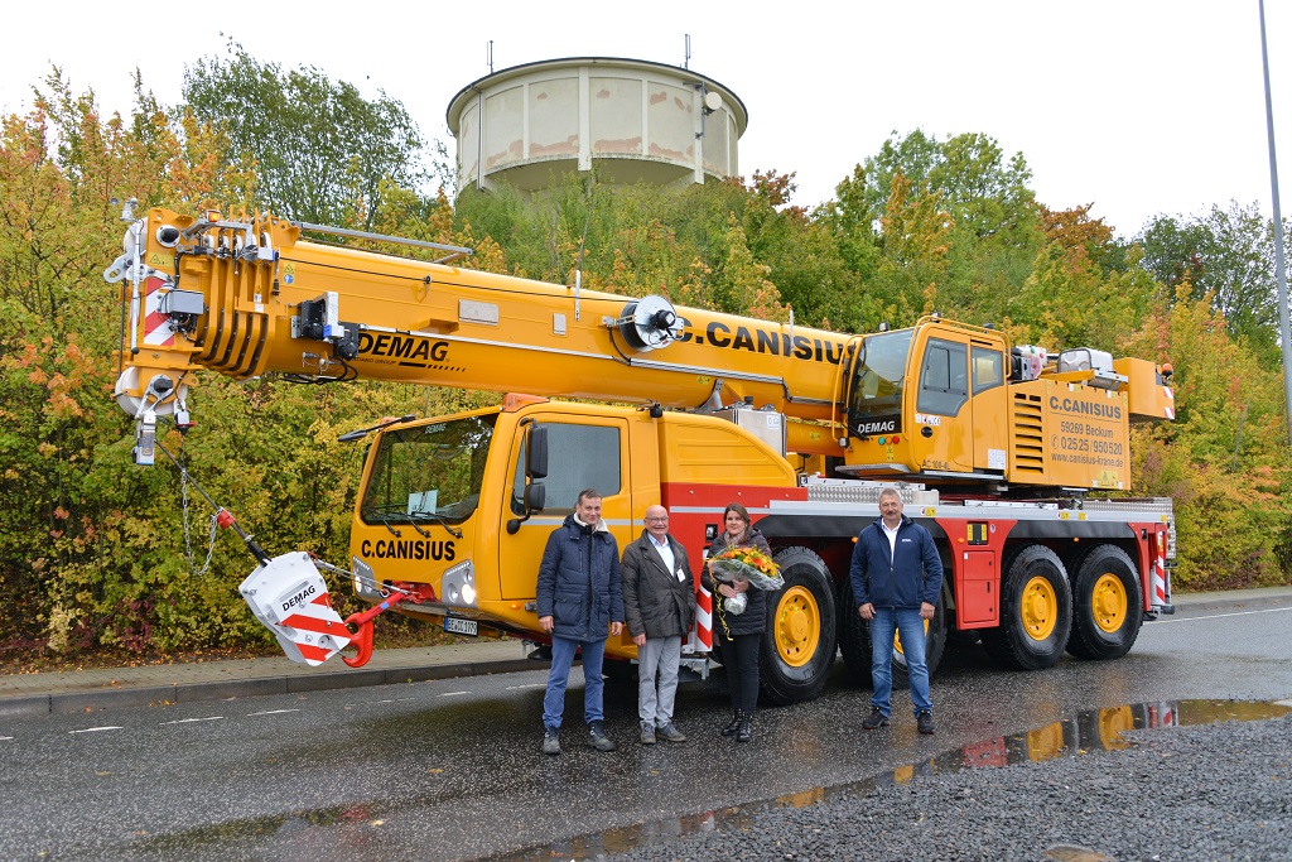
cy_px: 431
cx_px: 646
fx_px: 1005
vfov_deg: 46.4
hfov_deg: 65.5
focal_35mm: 28
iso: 1000
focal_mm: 28
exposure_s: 1/160
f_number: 6.3
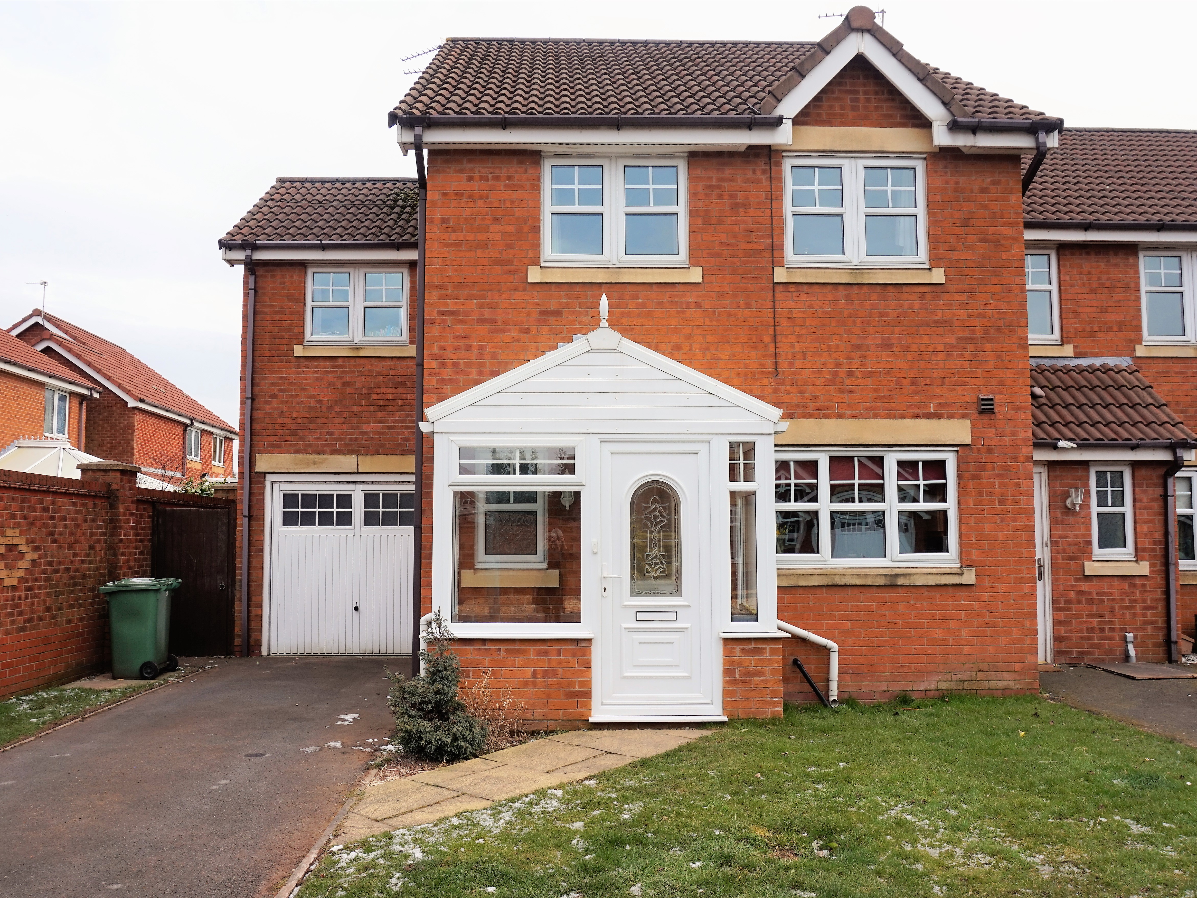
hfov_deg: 65.3
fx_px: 934
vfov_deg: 51.3
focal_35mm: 27
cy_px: 466
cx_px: 564
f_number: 10
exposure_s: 1/80
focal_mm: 16
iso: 100
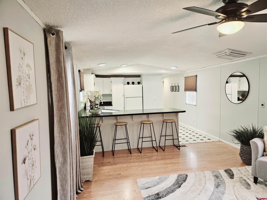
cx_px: 134
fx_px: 177
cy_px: 100
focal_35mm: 23
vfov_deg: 58.9
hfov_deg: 73.9
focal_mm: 6.3
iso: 160
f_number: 1.7
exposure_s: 1/120
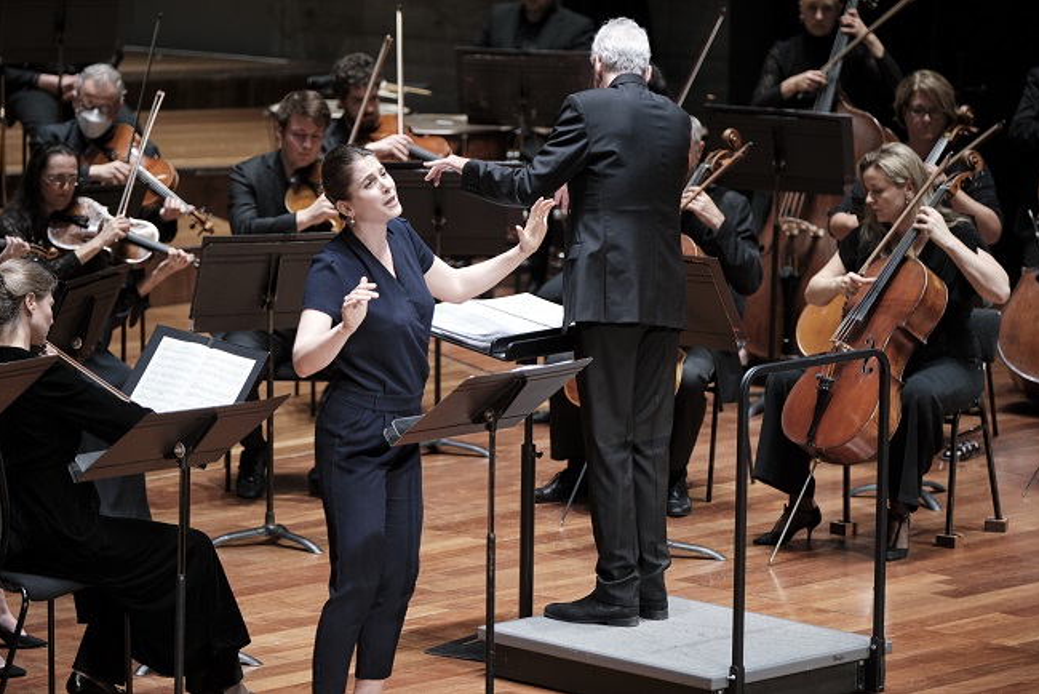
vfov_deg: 7.6
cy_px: 347
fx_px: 5197
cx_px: 520
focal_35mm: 180
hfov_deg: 11.4
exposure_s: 1/200
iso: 2000
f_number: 2.8
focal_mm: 119.2
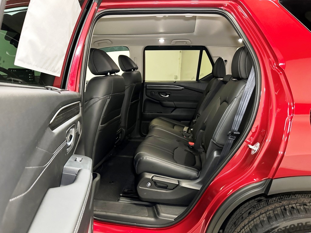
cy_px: 116
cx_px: 156
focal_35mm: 24
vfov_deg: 56.8
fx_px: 216
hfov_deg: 71.6
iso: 1000
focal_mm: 6.86
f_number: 1.78
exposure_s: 1/30
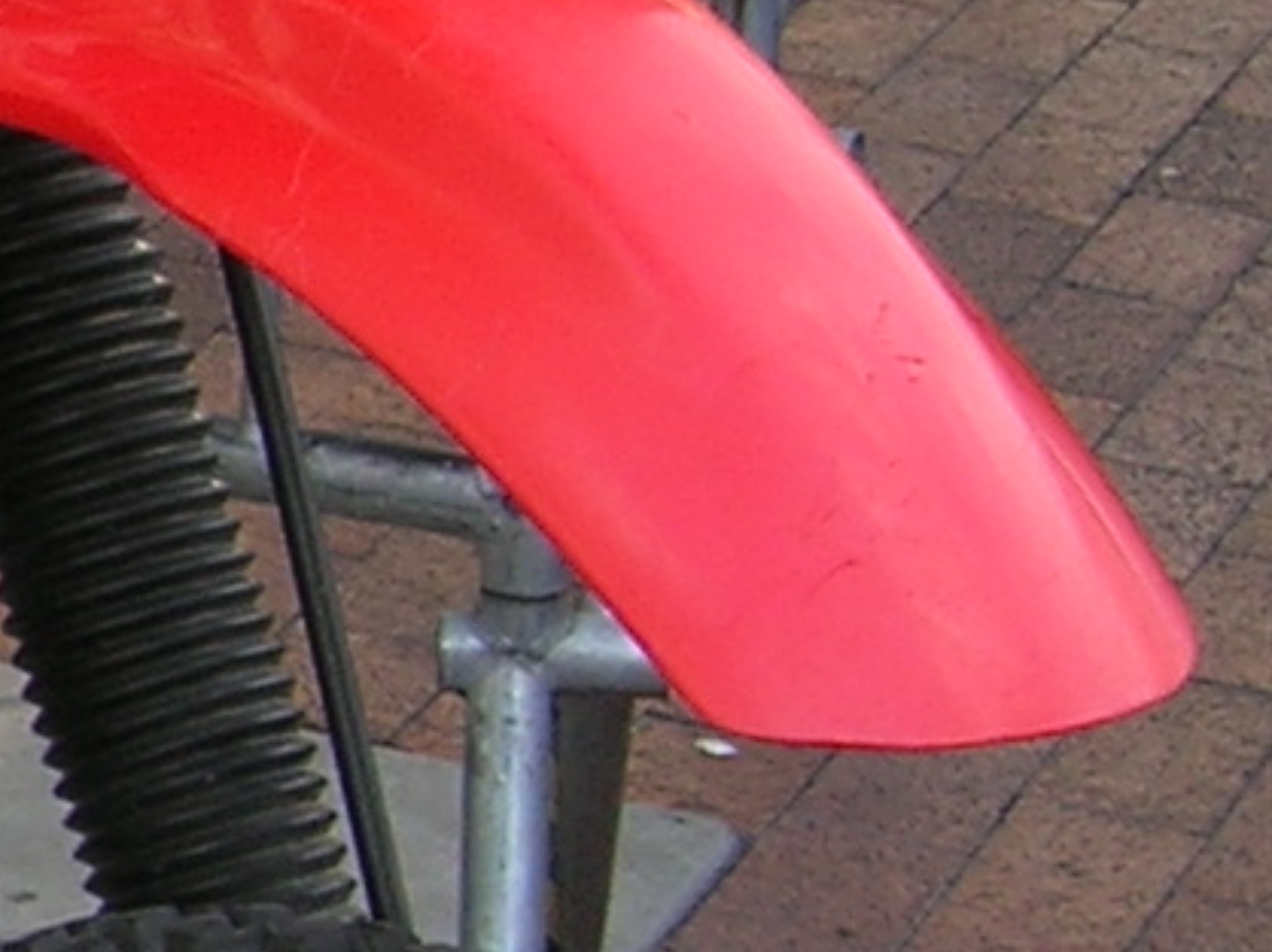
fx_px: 6831
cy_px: 474
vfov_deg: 8.0
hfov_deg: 9.8
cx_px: -1409
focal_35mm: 186
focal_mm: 5.7
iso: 50
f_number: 4.9
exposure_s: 1/80.4
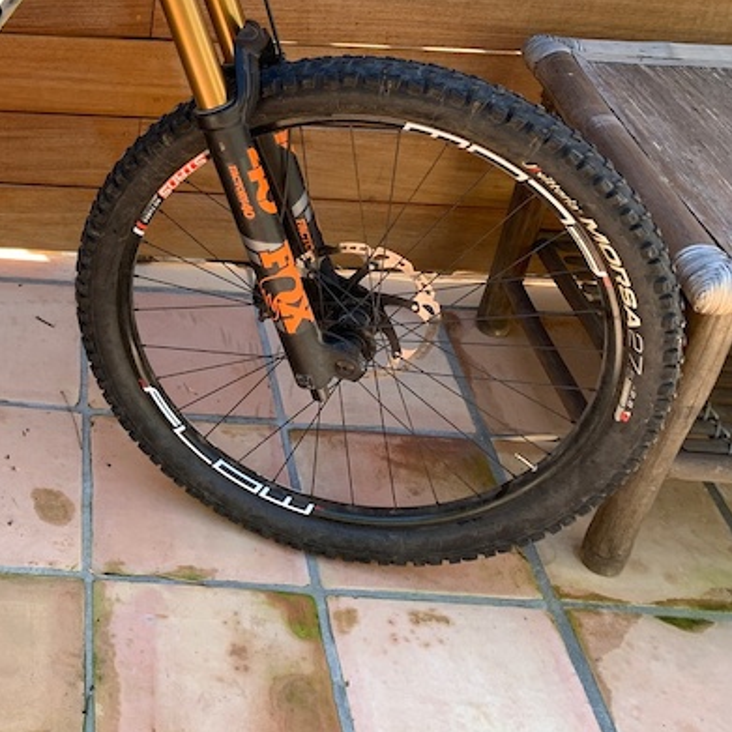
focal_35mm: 47
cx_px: 15
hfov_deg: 33.3
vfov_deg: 35.3
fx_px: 1124
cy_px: 187
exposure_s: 1/122
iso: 25
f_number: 1.8
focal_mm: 4.25
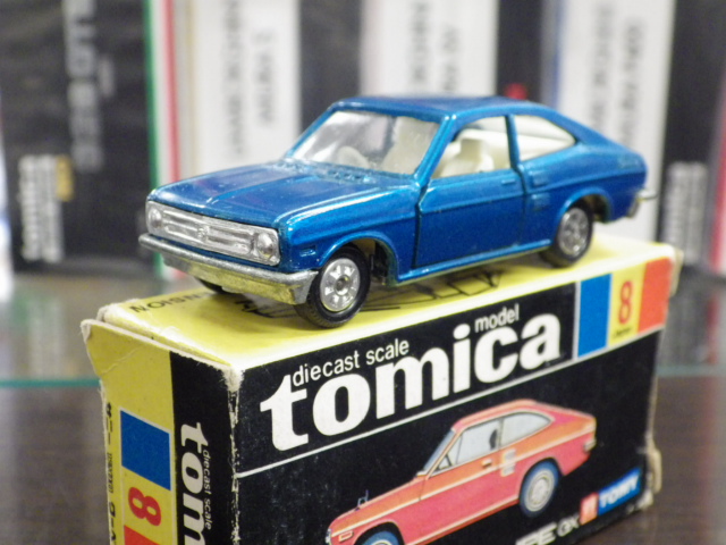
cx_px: 363
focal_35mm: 59
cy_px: 272
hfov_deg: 32.7
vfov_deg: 24.8
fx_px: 1237
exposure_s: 1/25
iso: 1000
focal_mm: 10.7
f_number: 4
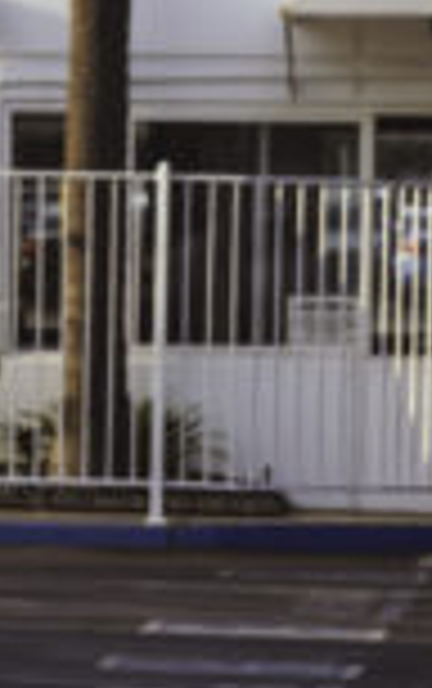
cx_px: -549
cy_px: 13
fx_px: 8885
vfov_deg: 4.4
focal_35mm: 473
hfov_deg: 2.8
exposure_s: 1/1000
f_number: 4.5
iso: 400
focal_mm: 70
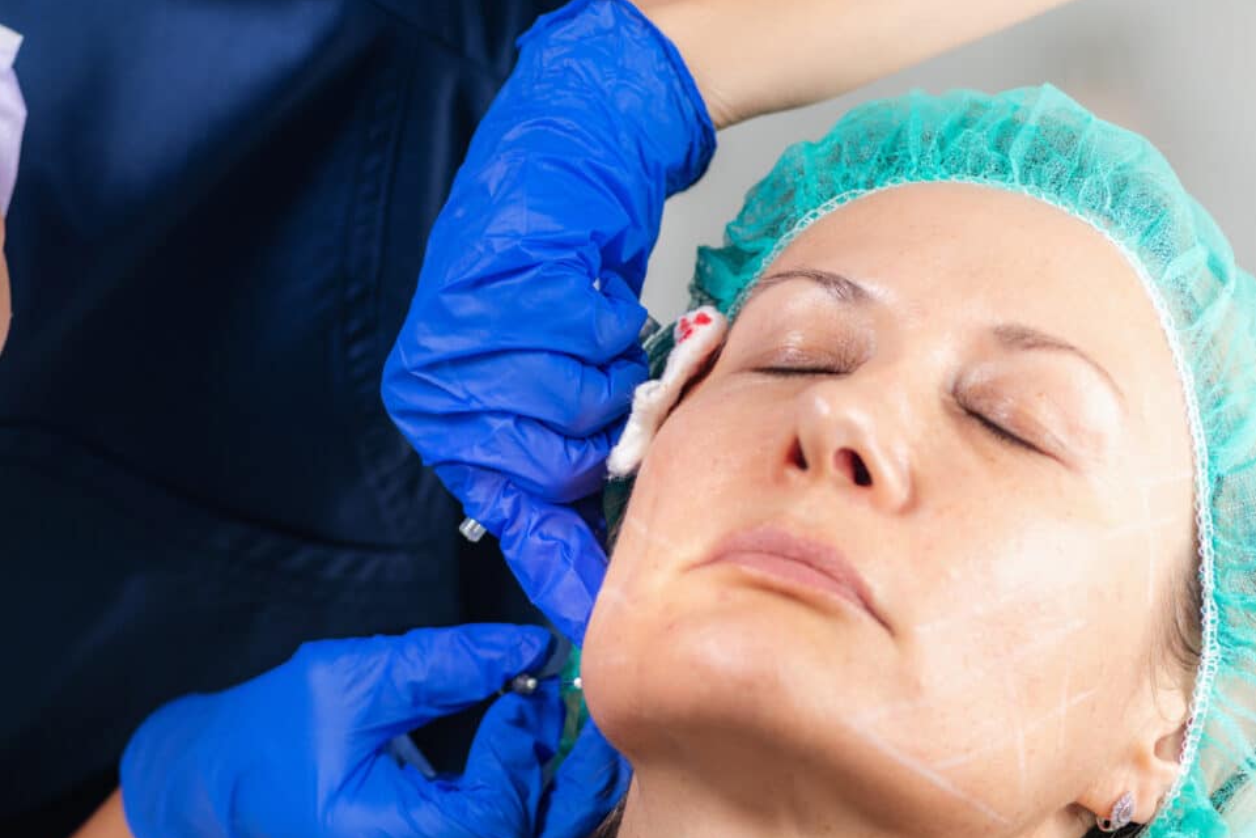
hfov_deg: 12.2
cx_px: 480
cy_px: 288
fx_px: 5861
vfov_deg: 8.2
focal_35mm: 168
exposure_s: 1/160
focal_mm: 105
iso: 100
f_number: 4
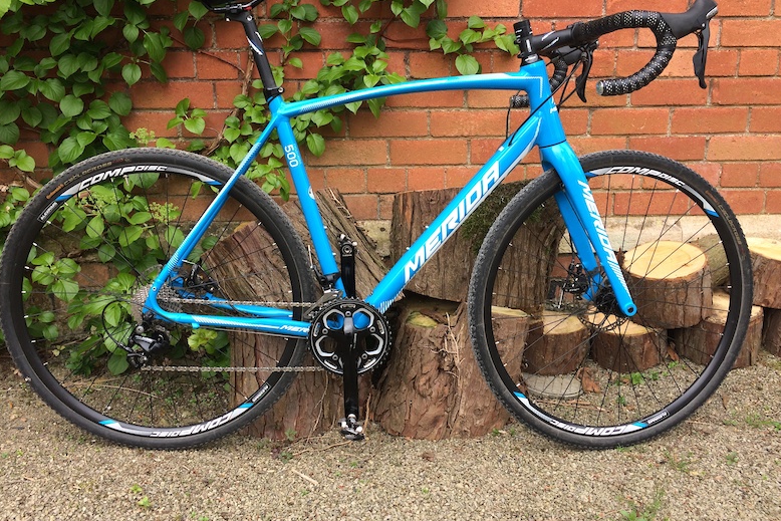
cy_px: 235
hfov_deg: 60.3
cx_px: 385
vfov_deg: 42.3
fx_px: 673
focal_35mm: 31
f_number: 2.2
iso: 32
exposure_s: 1/287
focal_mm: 4.15
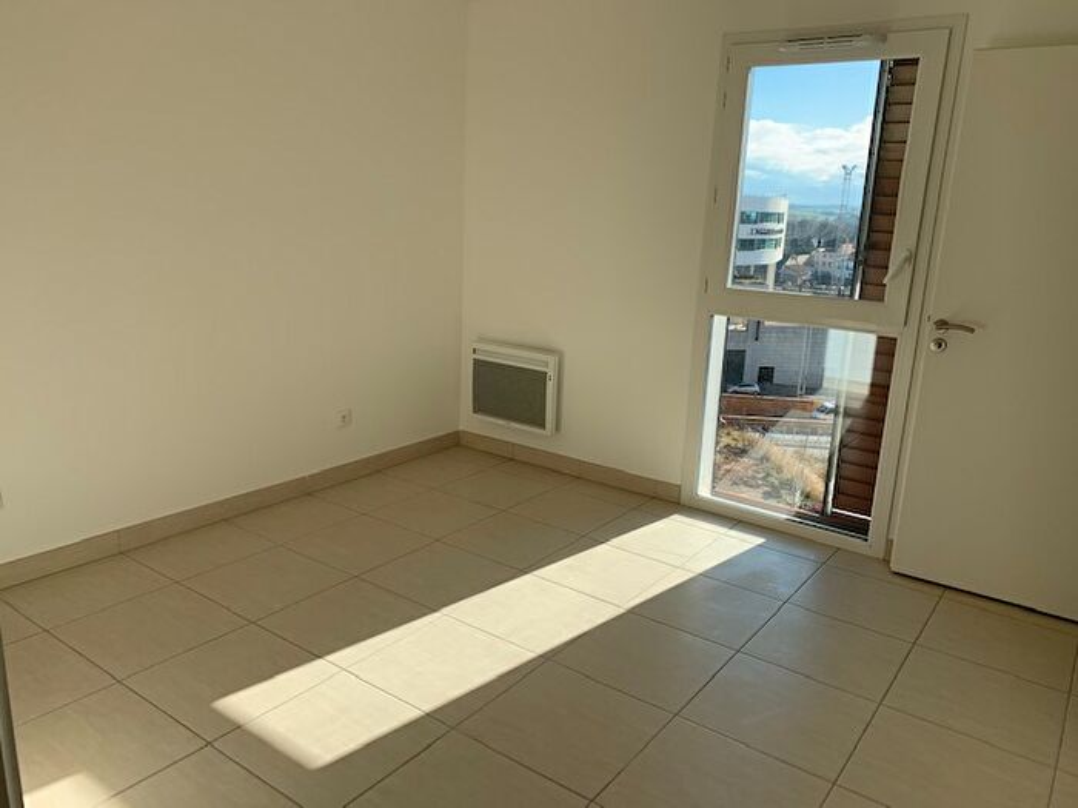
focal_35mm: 26
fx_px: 810
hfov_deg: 67.3
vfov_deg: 53.1
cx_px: 539
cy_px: 404
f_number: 1.8
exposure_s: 1/842
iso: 25
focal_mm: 4.25
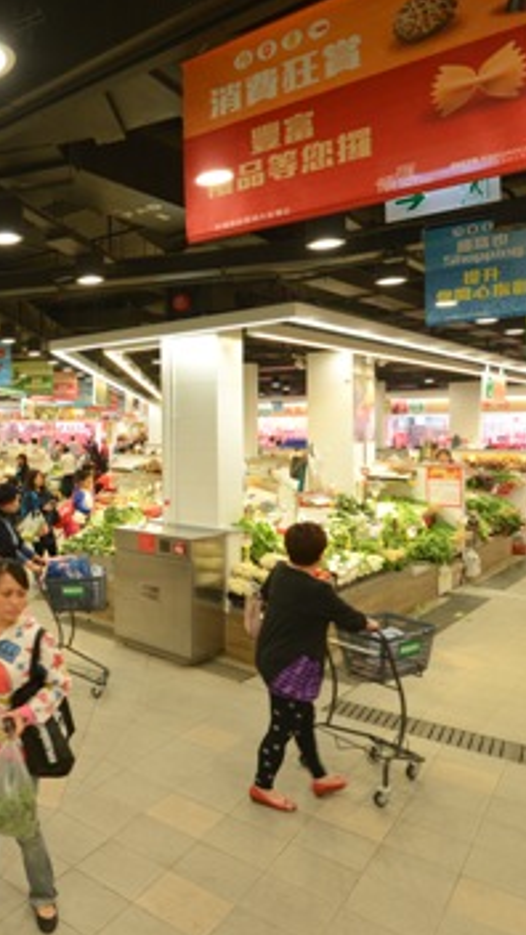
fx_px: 620
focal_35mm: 25
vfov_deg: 73.9
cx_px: -74
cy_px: 433
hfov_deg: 37.2
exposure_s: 1/50
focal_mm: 14
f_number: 5.6
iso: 800
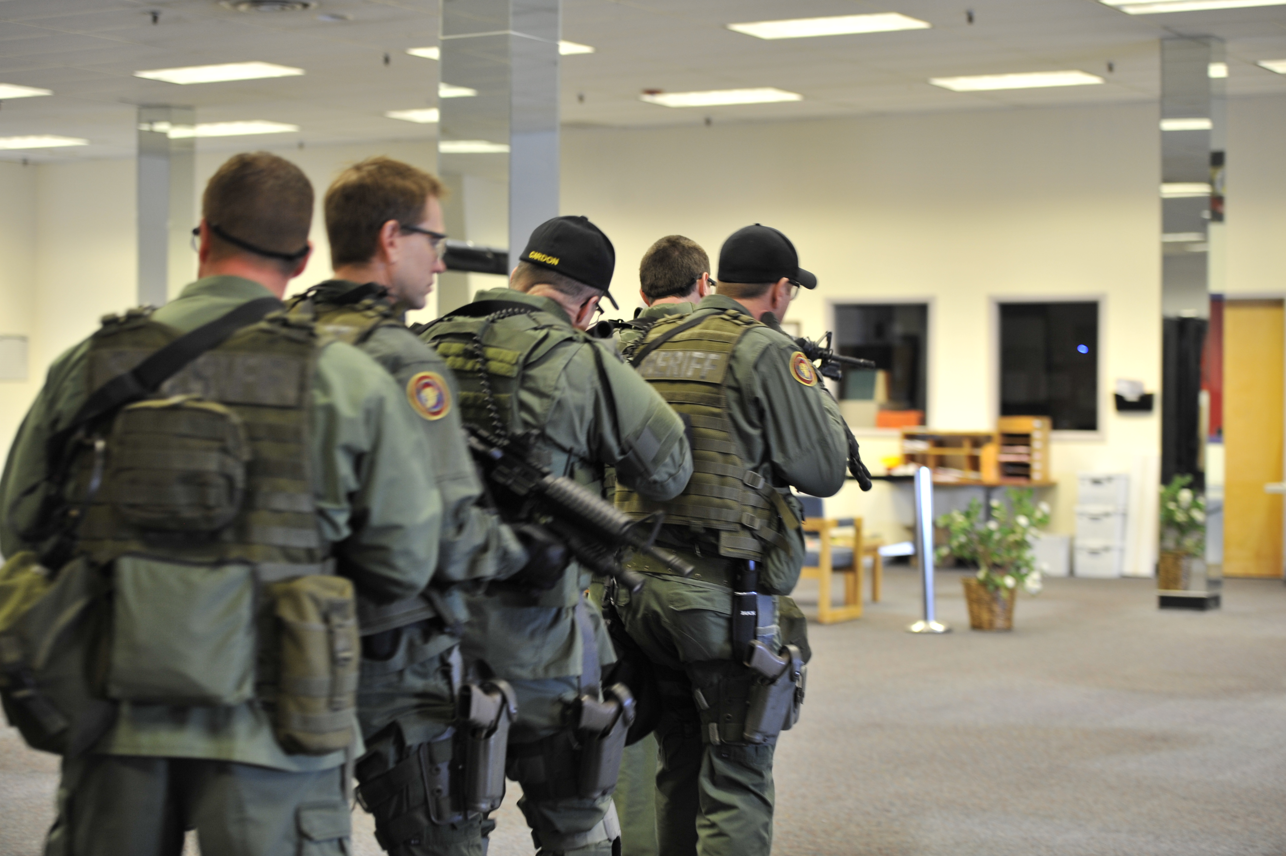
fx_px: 2499
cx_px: 643
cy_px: 428
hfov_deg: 28.9
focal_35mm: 70
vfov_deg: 19.4
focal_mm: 70
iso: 640
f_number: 3.2
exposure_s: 1/40
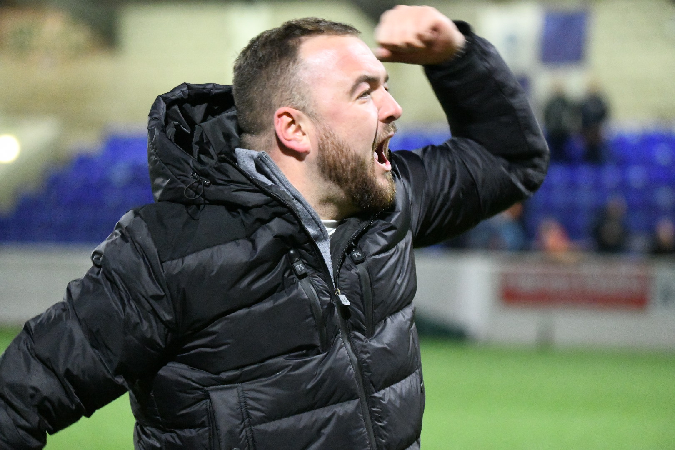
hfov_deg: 10.3
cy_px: 225
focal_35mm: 200
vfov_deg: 6.9
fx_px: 3750
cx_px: 338
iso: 25600
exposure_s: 1/400
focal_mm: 200
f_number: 5.3
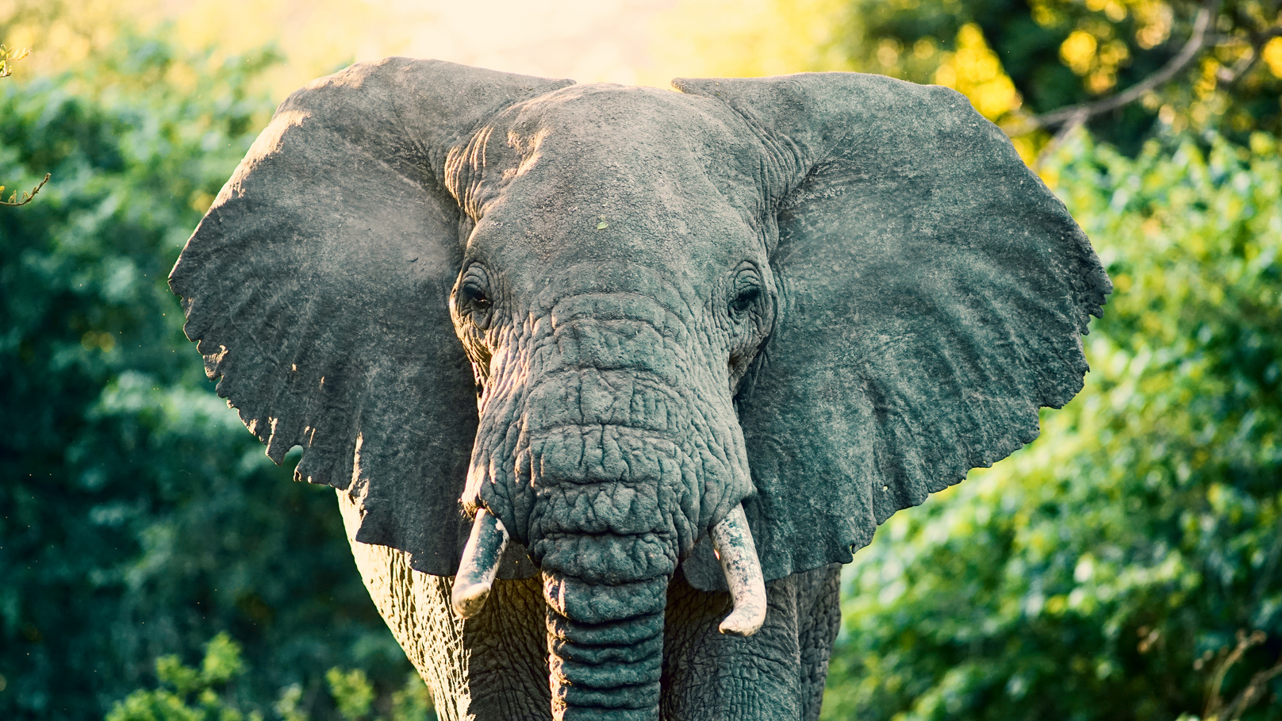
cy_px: 420
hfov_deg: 6.9
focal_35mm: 315
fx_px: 10708
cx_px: 640
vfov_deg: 3.9
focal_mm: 300
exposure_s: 1/320
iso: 800
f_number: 4
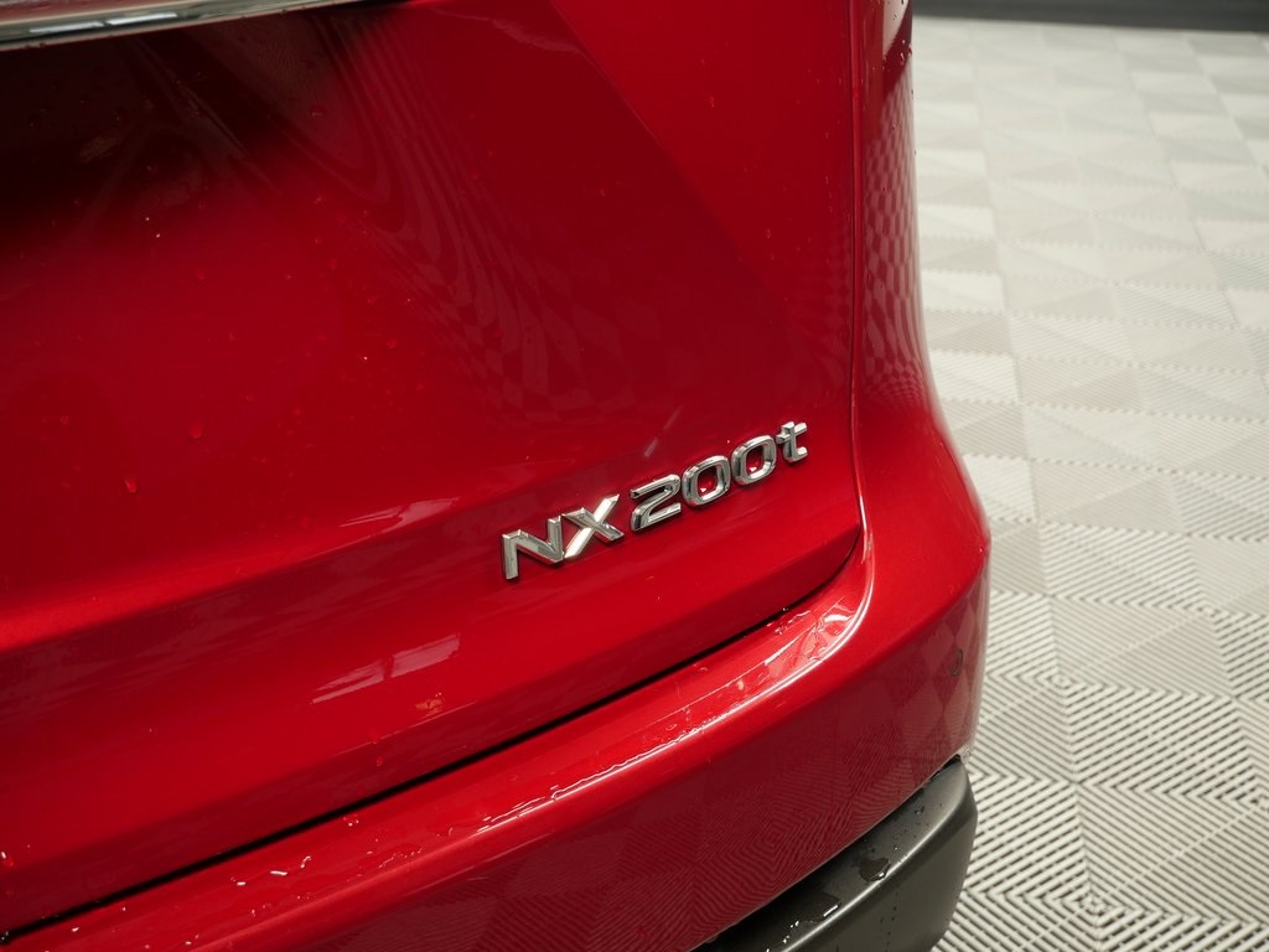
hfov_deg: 42.9
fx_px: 1613
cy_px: 476
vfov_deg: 32.9
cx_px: 634
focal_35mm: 44
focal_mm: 22
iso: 400
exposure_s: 1/200
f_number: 5
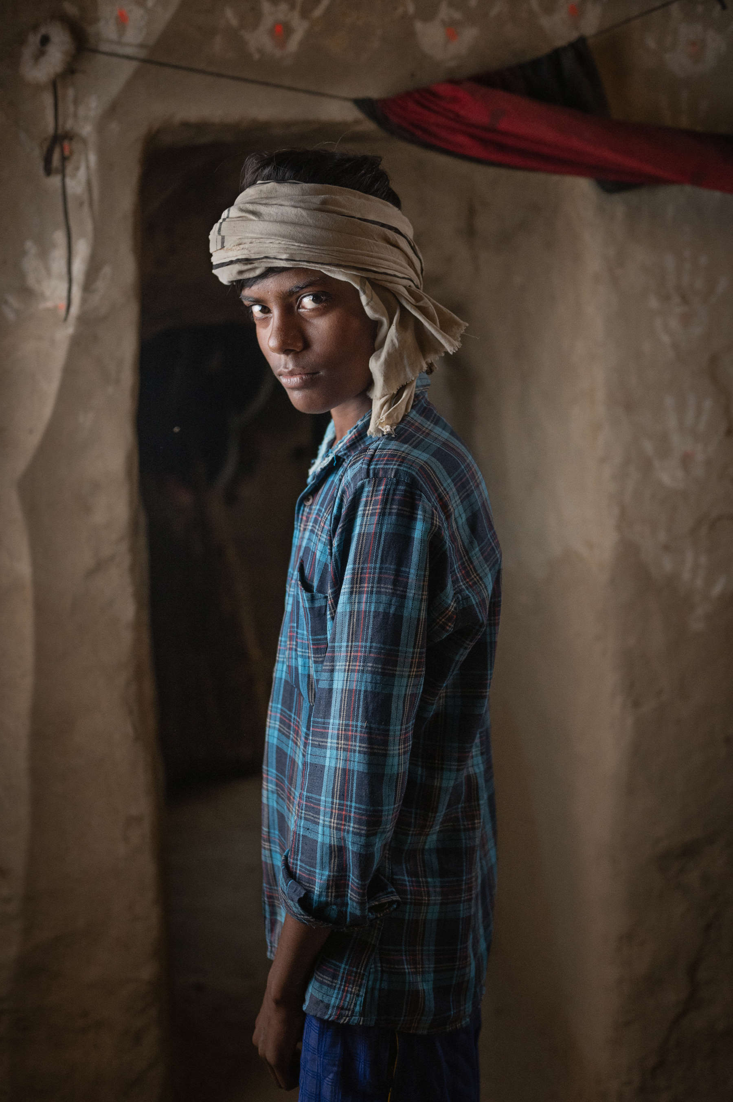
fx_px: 1284
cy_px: 551
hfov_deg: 31.9
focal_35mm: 42
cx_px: 366
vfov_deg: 46.4
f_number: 2.8
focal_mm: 42
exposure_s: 1/1600
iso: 2500
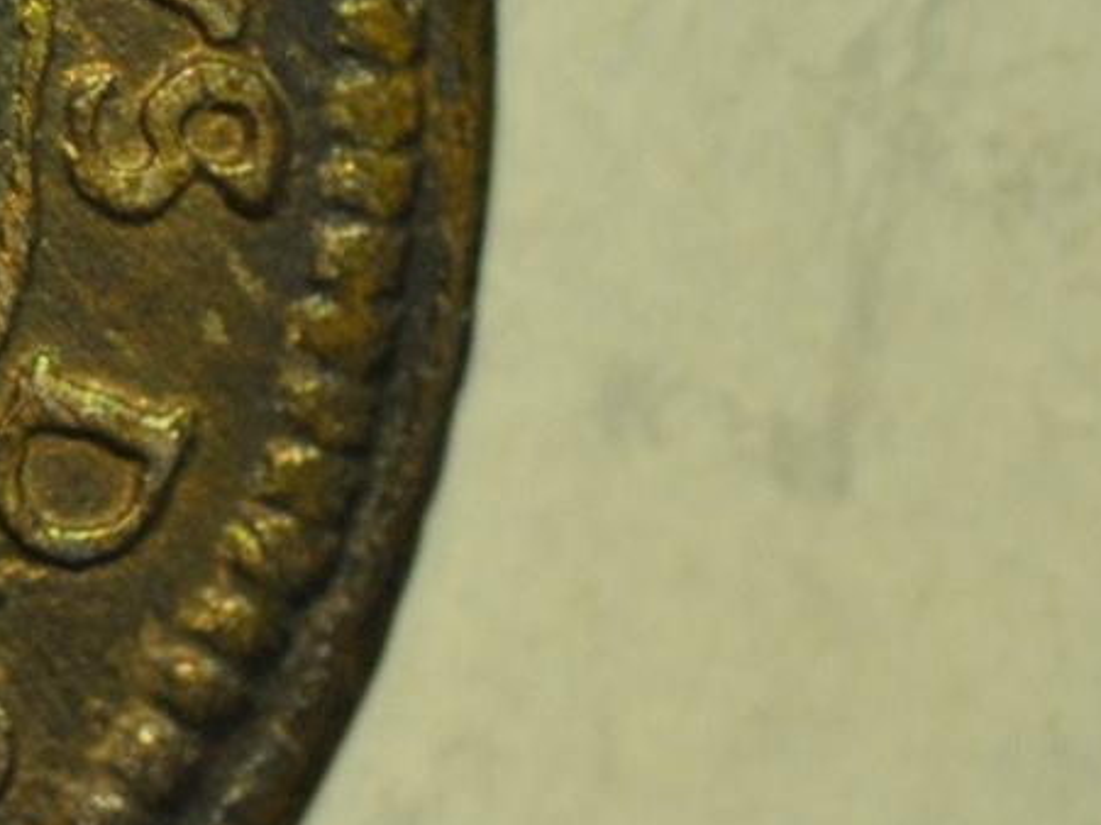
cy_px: 129
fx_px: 13069
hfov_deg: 4.8
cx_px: -867
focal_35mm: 411
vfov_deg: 3.6
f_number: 4.2
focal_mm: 60
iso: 800
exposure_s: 1/250
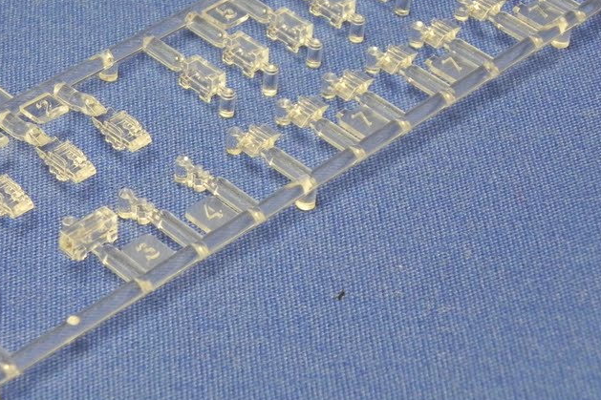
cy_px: 152
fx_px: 2120
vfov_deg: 10.8
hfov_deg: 16.1
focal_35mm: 127
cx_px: 146
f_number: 4
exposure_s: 1/16.6
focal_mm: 13.4
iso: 400
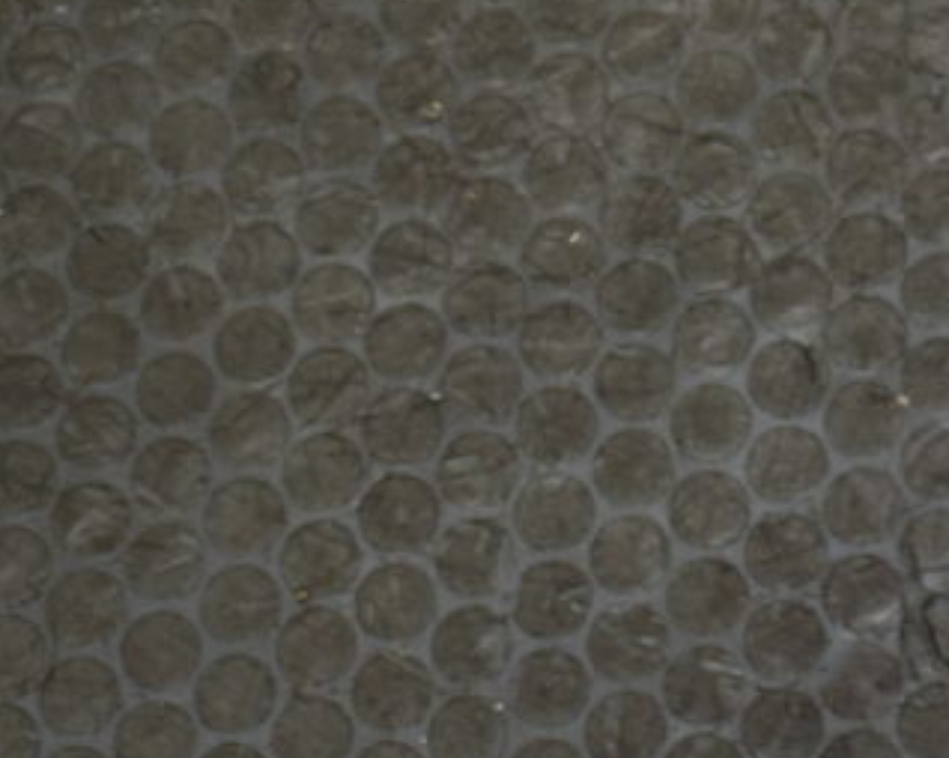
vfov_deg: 7.5
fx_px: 5726
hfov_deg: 9.3
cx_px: 1286
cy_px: -307
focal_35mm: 204
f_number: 4.2
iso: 1000
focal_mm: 30
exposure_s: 1/60
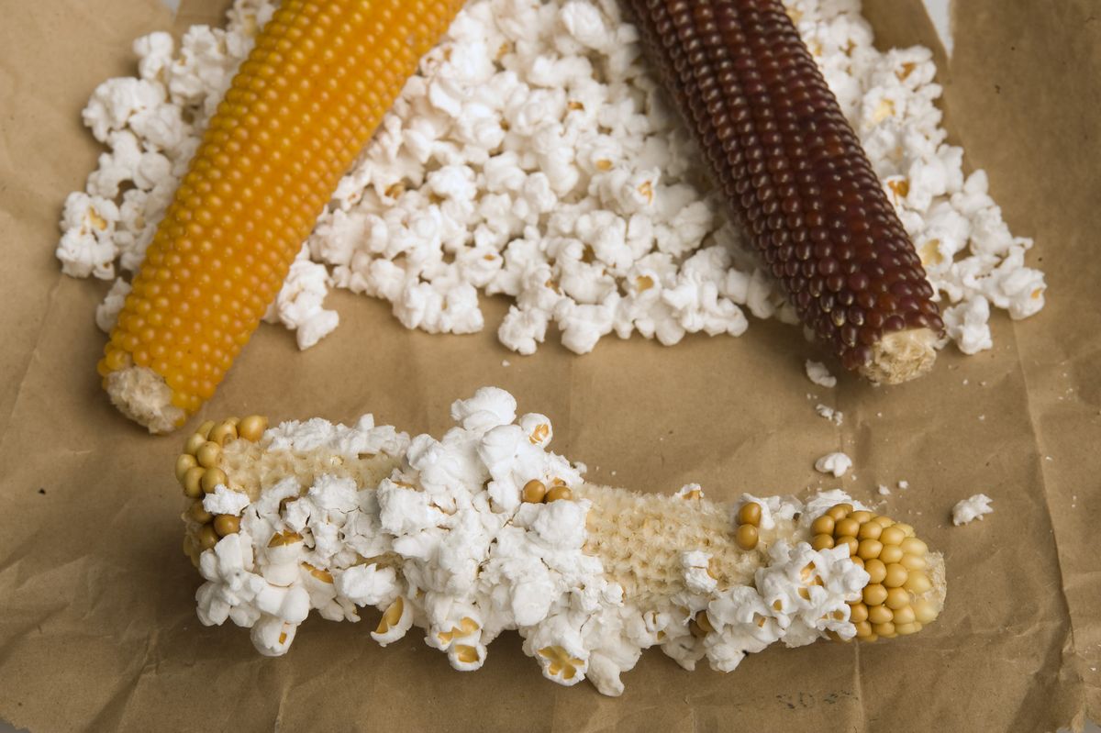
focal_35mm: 70
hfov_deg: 28.9
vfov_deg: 19.4
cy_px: 366
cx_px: 550
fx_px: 2140
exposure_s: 1/200
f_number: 22
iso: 100
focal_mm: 70
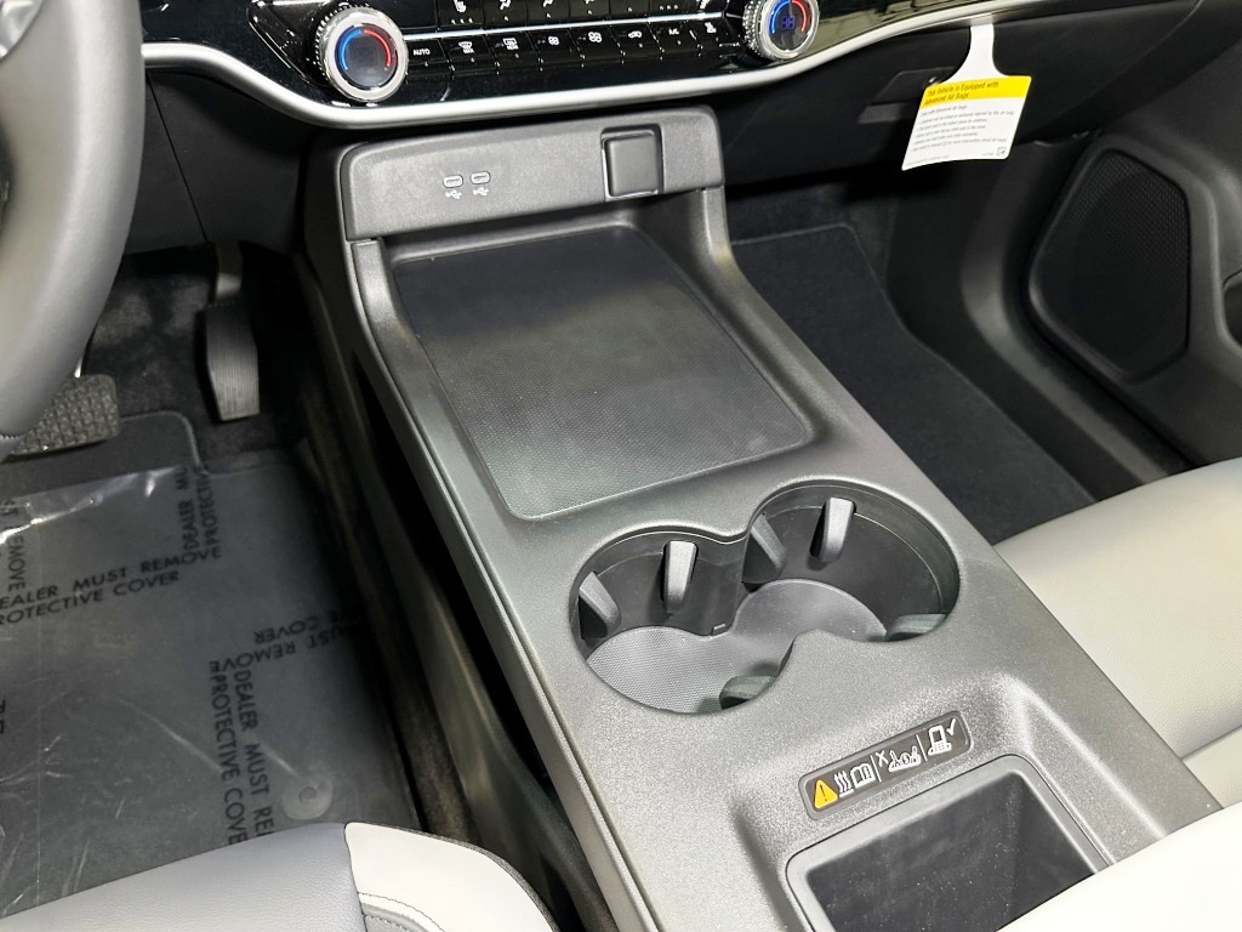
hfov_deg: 71.6
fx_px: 861
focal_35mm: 24
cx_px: 621
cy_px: 466
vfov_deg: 56.8
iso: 1000
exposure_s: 1/30
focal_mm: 6.86
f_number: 1.78
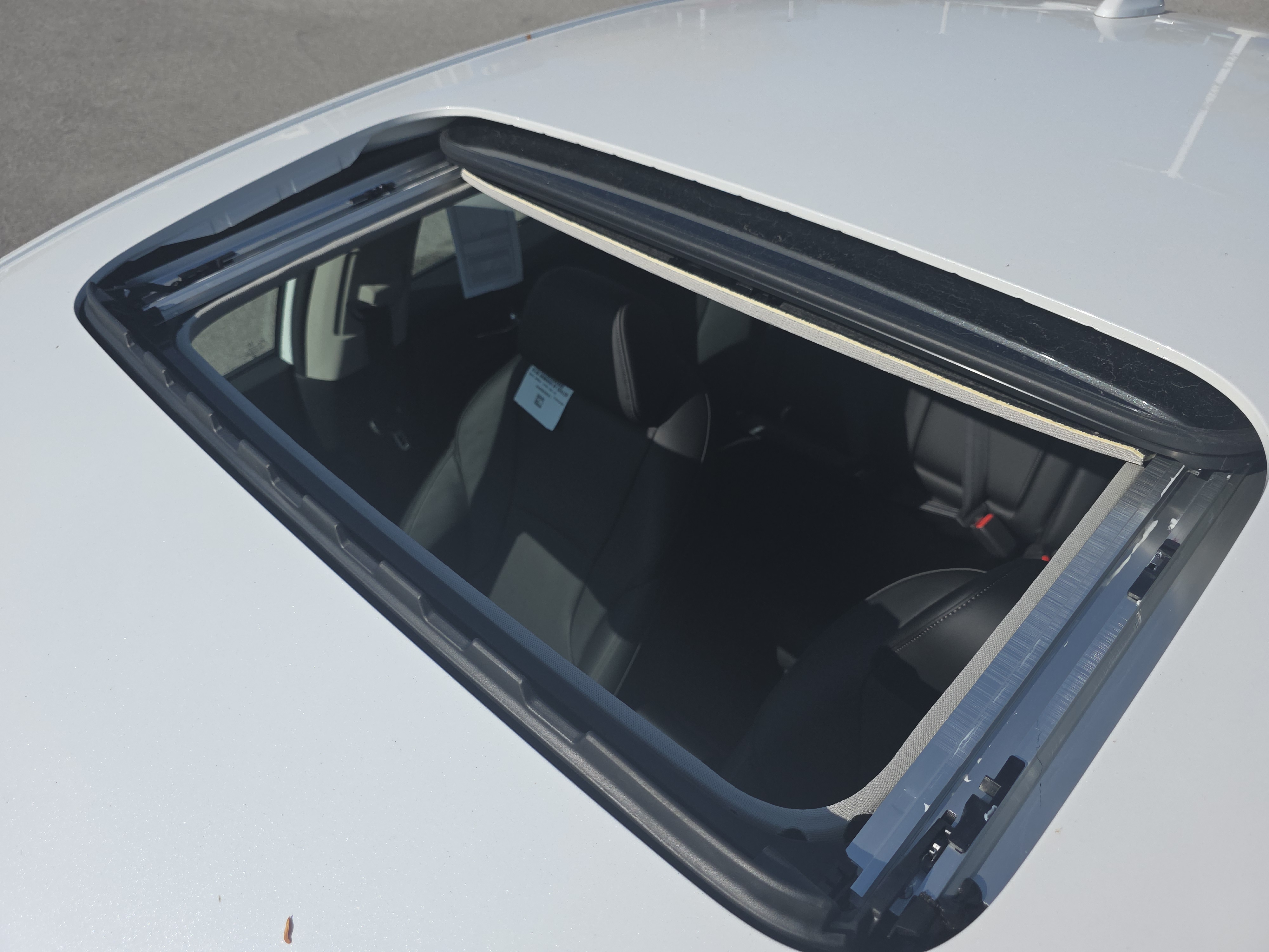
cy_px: 476
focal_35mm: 23
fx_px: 843
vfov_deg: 58.9
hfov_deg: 73.9
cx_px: 634
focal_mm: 6.3
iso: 64
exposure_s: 1/7944
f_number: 1.7
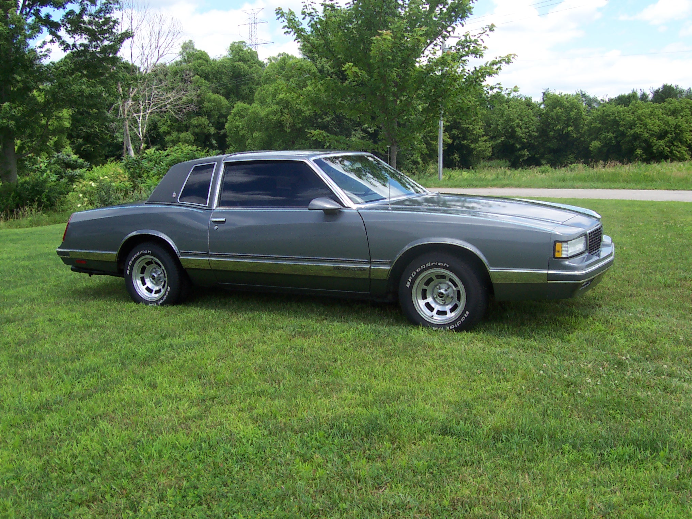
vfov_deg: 38.7
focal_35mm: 37
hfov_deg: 50.1
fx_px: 740
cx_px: 346
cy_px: 260
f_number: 5.6
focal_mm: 5.6
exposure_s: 1/250
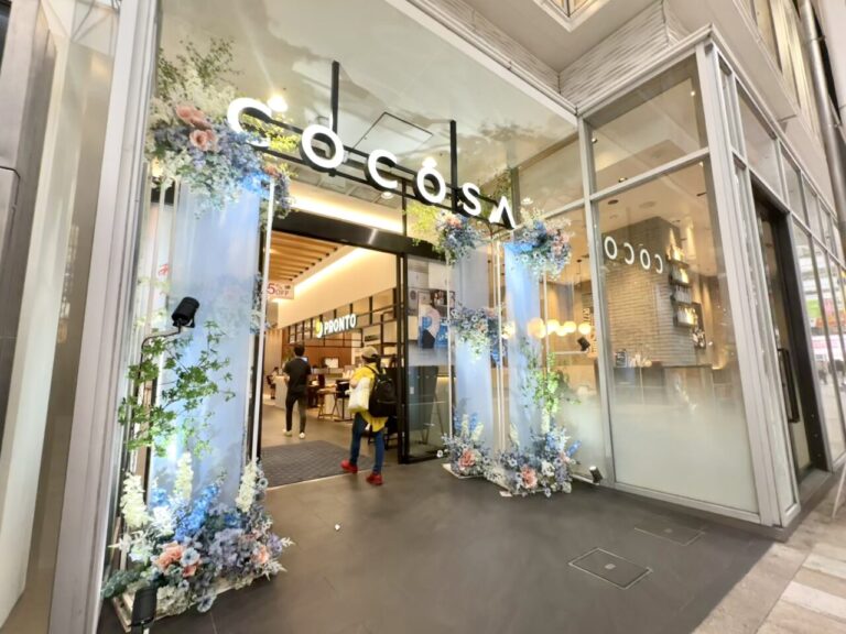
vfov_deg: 85.7
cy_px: 317
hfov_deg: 102.1
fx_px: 342
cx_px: 423
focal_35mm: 14
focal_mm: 2.22
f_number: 2.2
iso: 160
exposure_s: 1/120
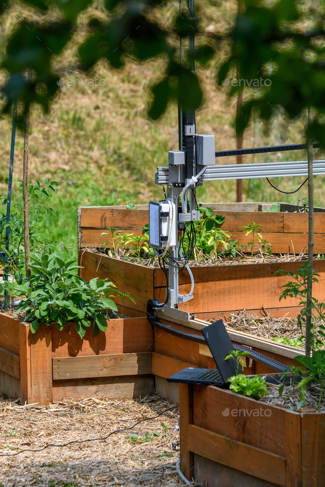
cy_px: 244
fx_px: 2640
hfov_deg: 7.0
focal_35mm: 195
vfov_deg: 10.5
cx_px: 162
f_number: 5
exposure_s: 1/2000
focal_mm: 130
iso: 200
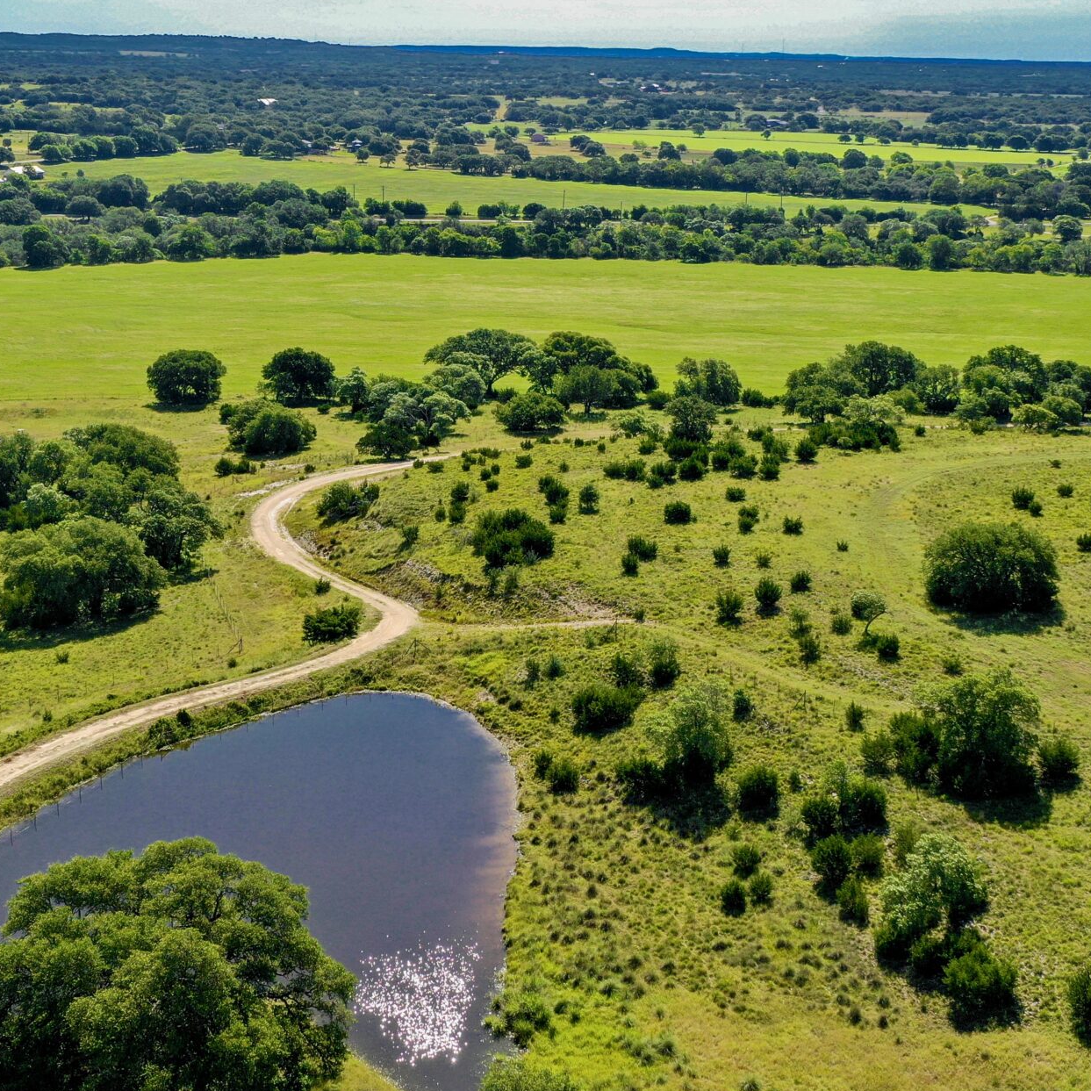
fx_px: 1747
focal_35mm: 49
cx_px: 499
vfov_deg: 34.7
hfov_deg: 34.7
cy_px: 546
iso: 100
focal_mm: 10.26
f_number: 5.6
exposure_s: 1/500
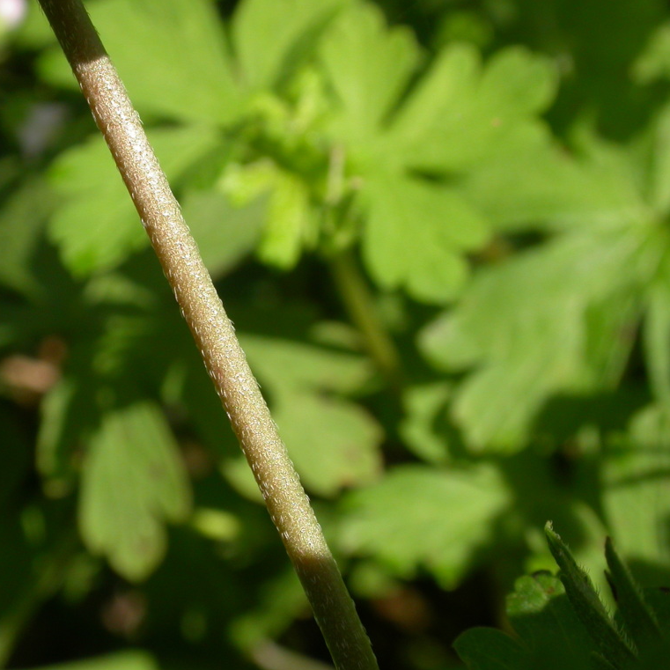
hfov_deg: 13.2
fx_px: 2891
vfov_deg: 13.2
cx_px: 221
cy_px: 335
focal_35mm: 132
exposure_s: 1/117
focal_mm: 23.1
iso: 100
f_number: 7.6
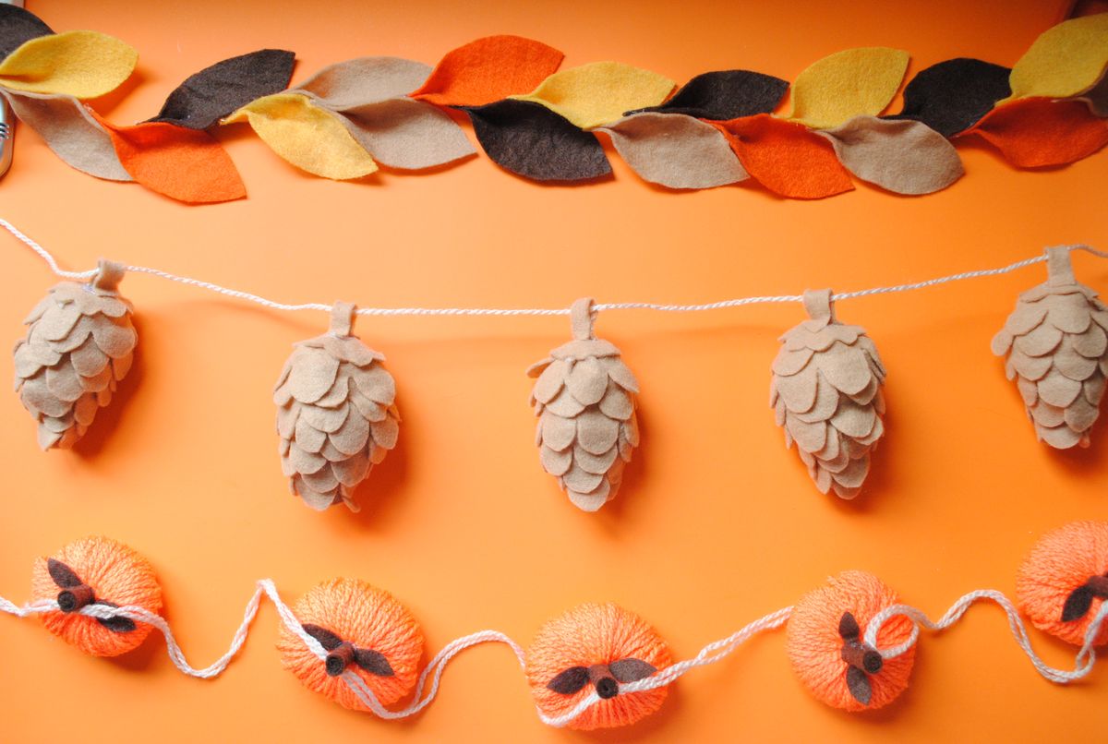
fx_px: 925
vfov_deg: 43.8
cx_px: 554
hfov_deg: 61.8
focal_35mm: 30
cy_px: 372
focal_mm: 20
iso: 800
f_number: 7.1
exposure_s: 1/125
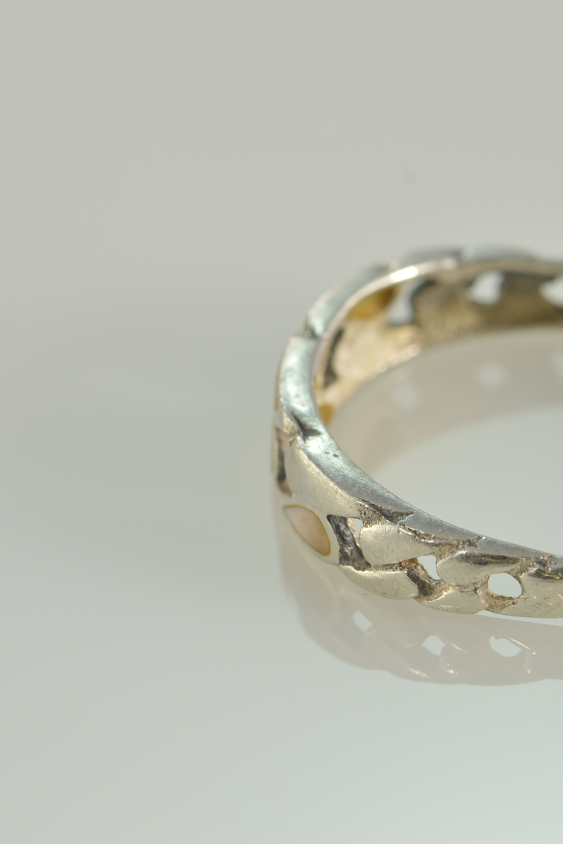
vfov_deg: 8.7
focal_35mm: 238
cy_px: 421
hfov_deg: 5.8
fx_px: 5578
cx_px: 548
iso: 100
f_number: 14
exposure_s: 1/5
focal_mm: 105
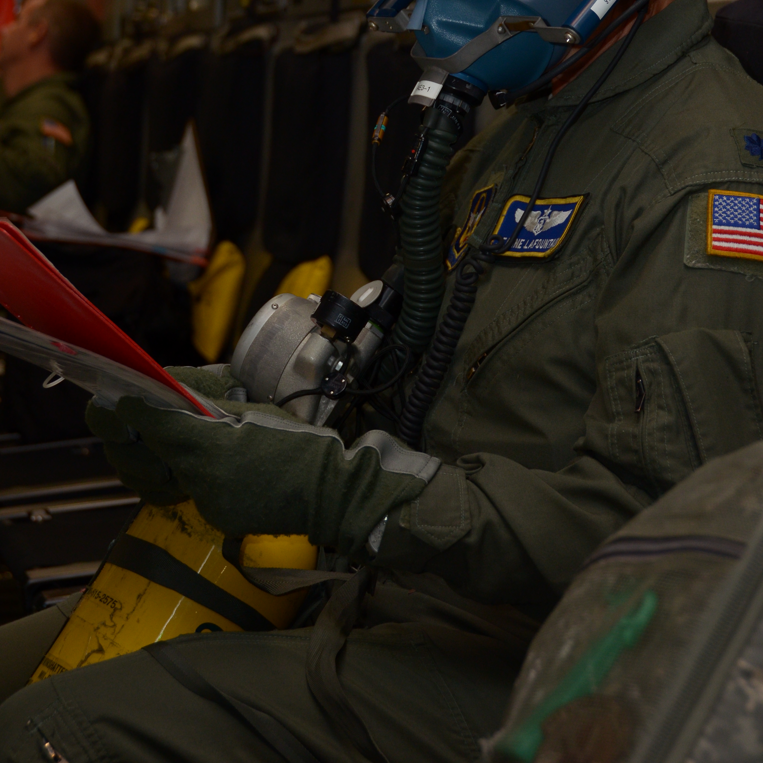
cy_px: 284
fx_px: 2494
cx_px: 382
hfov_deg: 17.4
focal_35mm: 100
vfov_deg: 17.4
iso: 640
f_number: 5.6
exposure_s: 1/160
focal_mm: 52
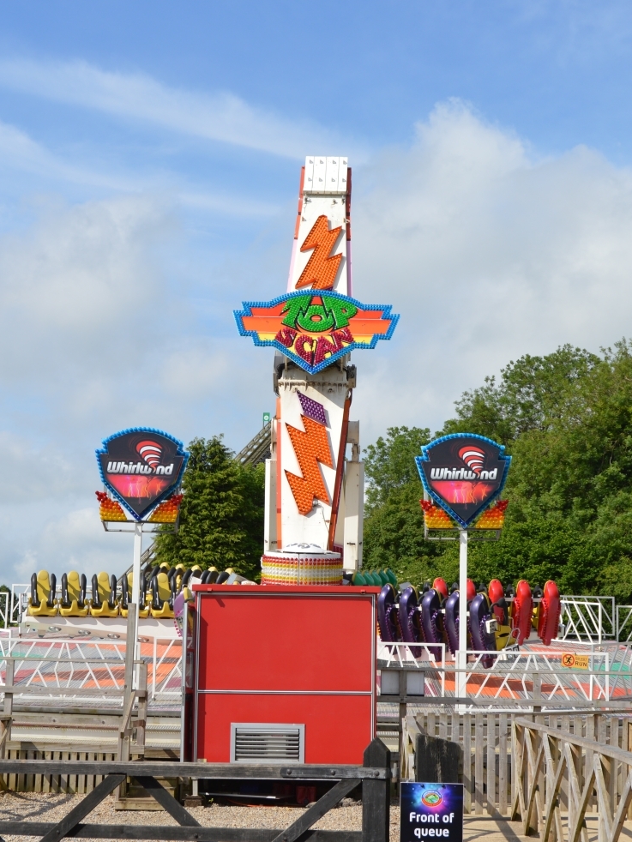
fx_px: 1606
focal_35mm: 66
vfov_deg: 29.4
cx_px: 268
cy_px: 427
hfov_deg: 22.2
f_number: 9
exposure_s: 1/320
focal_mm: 30
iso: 100
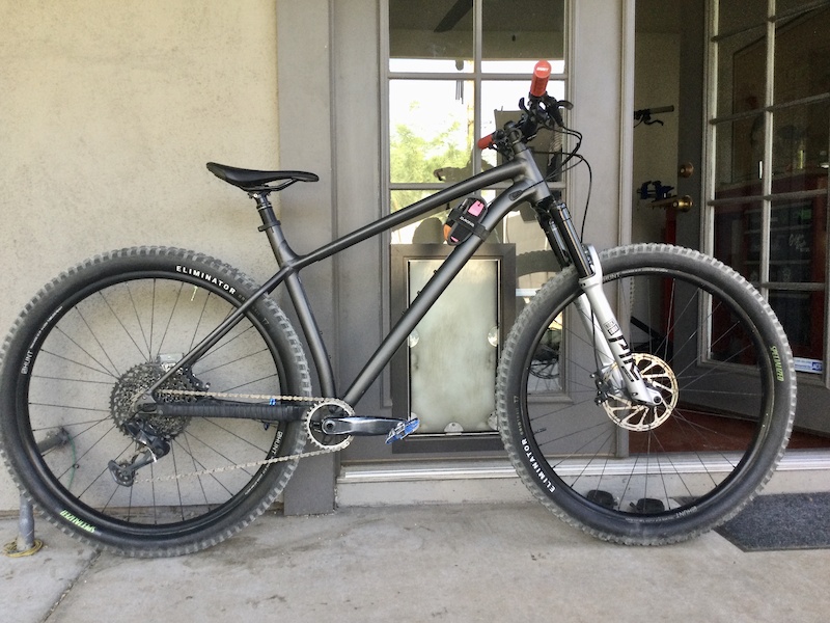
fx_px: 743
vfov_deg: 45.4
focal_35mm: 31
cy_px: 312
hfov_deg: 58.4
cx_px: 415
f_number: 2.4
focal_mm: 3.3
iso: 25
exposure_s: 1/30
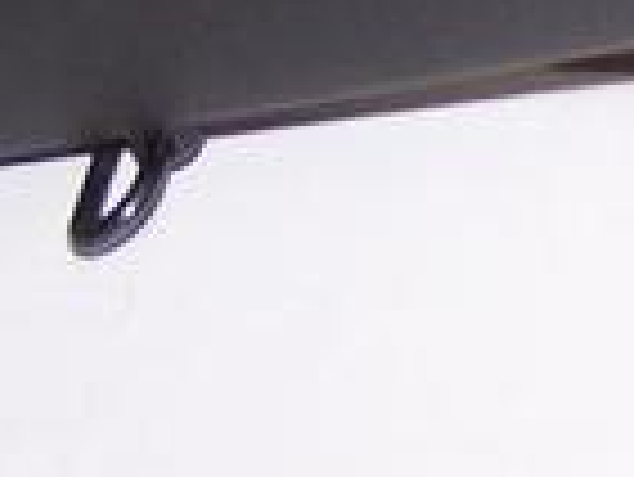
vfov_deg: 6.9
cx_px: 931
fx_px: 3941
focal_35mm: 215
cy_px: 220
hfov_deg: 9.0
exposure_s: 1/60
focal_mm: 6.3
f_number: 2.8
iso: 140
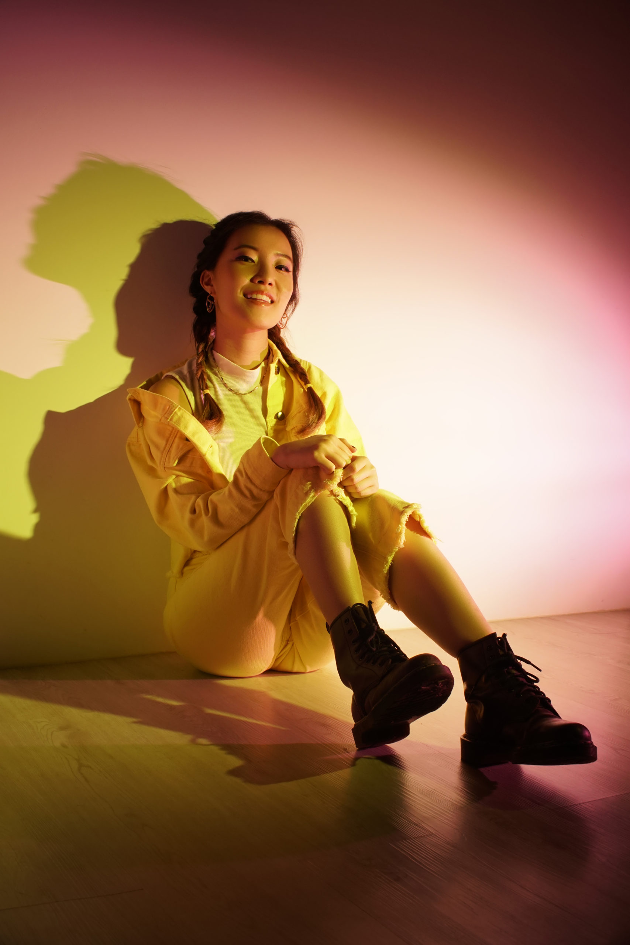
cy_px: 472
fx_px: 1024
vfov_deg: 49.6
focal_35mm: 39
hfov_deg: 34.2
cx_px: 315
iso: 500
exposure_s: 1/100
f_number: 8
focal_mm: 26
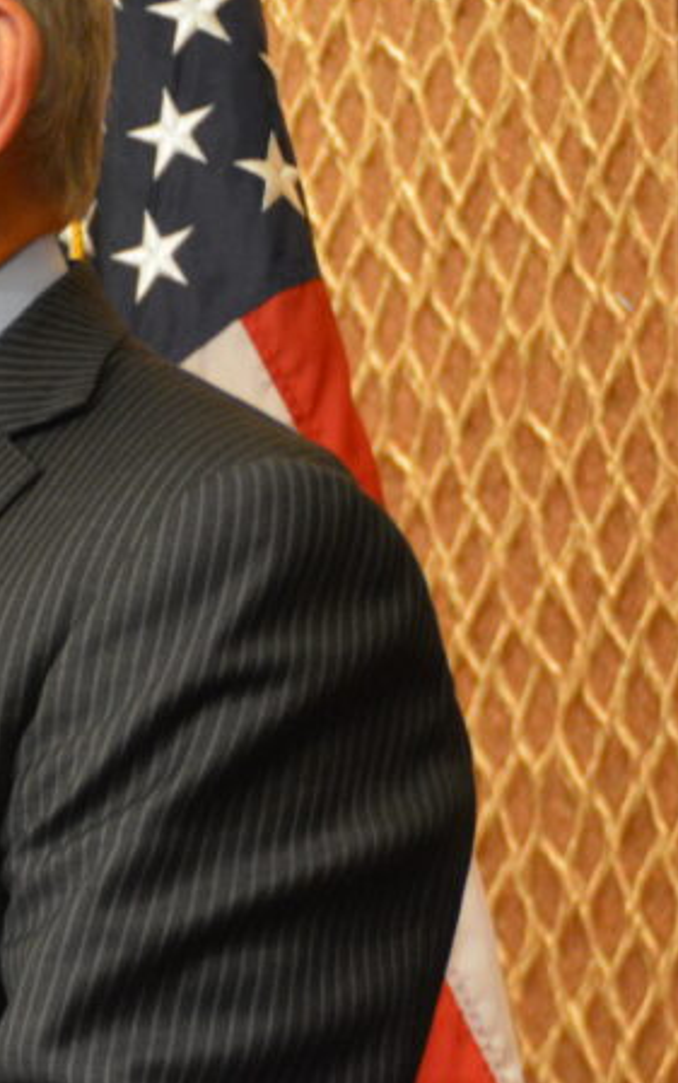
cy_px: 363
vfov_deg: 9.7
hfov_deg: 6.0
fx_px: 6380
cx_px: -514
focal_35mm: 216
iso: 3200
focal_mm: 62
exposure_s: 1/80
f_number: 5.3
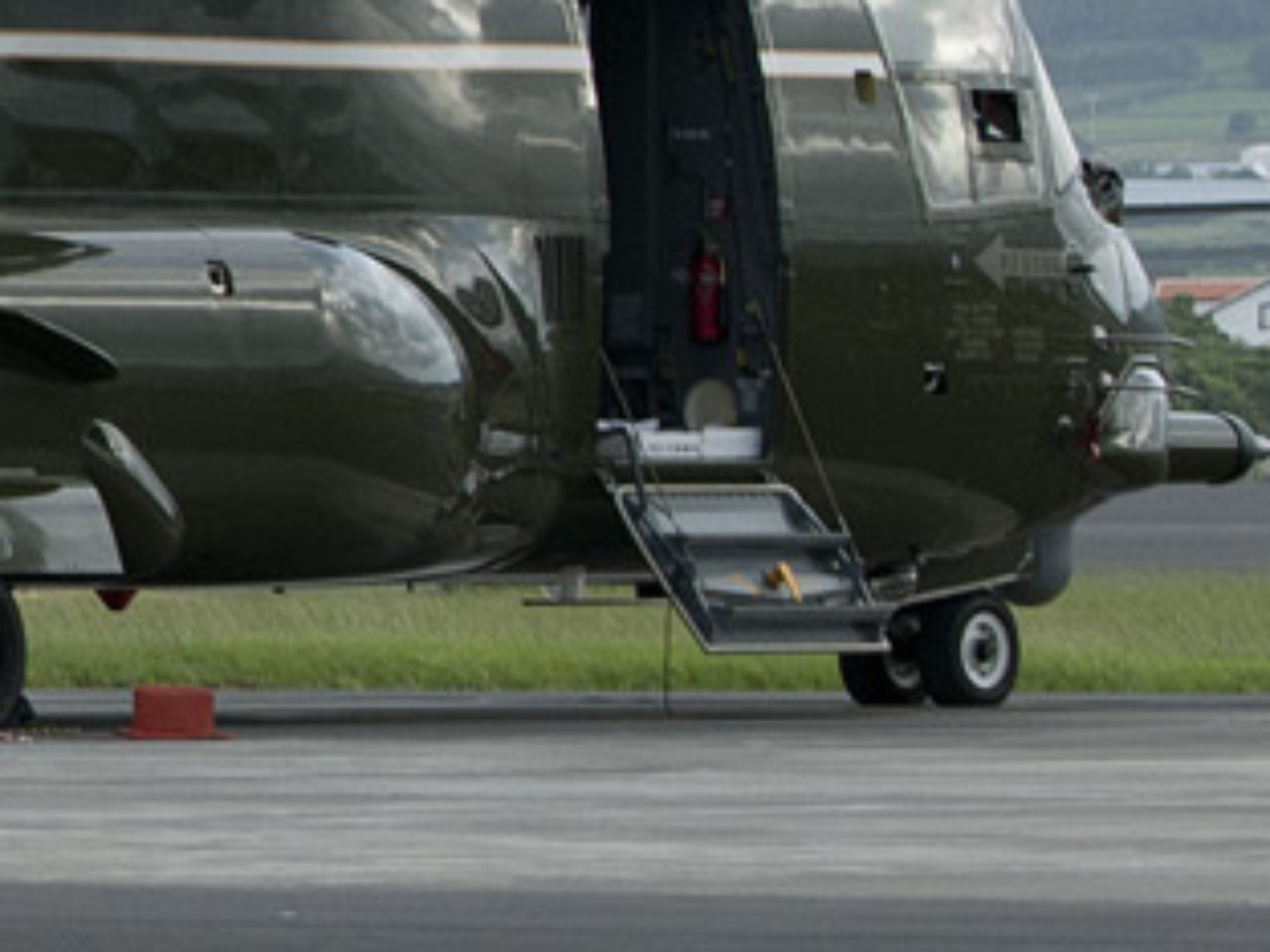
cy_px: -49
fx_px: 18344
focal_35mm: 500
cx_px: -1767
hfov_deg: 3.9
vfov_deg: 3.0
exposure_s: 1/125
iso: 200
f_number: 7.1
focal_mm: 75
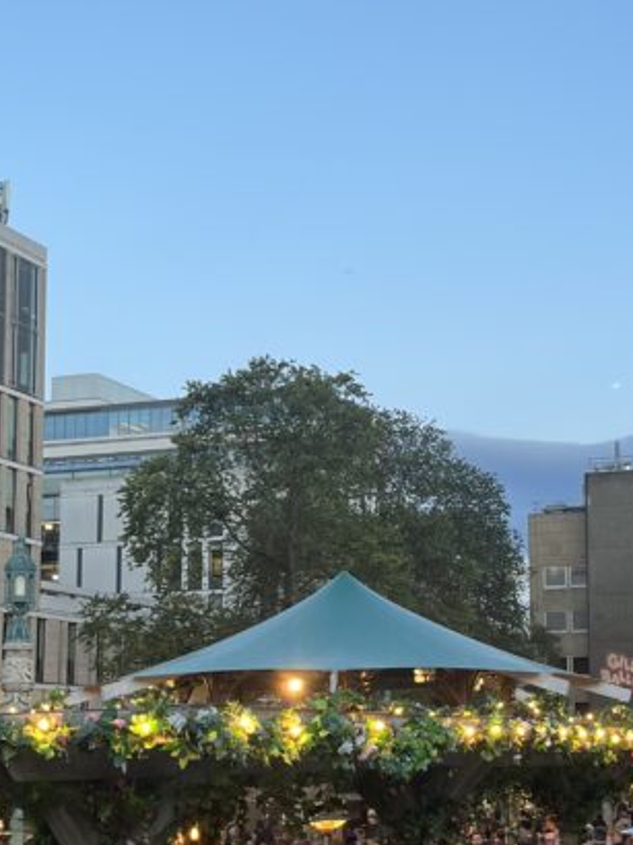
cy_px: 521
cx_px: 464
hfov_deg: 22.4
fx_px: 1586
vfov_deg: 29.7
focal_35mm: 65
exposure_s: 1/100
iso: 50
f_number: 1.6
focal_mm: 5.1
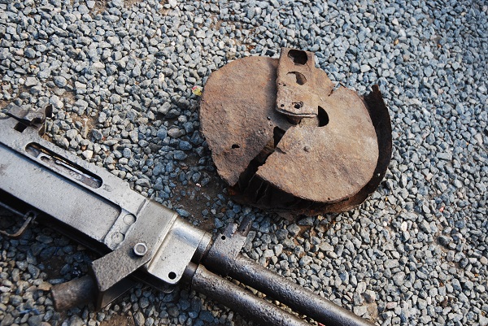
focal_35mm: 46
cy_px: 163
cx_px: 244
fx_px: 631
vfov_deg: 29.0
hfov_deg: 42.3
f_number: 5
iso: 200
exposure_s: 1/100
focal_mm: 31
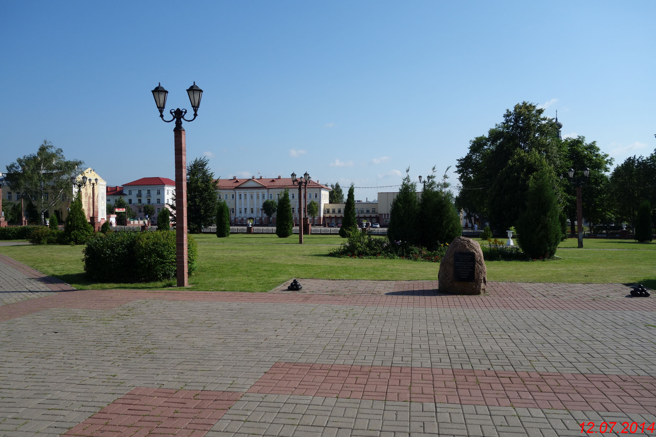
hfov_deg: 65.5
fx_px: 510
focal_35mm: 28
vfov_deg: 46.4
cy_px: 218
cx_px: 328
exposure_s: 1/640
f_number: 5.6
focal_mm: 10.4
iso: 125
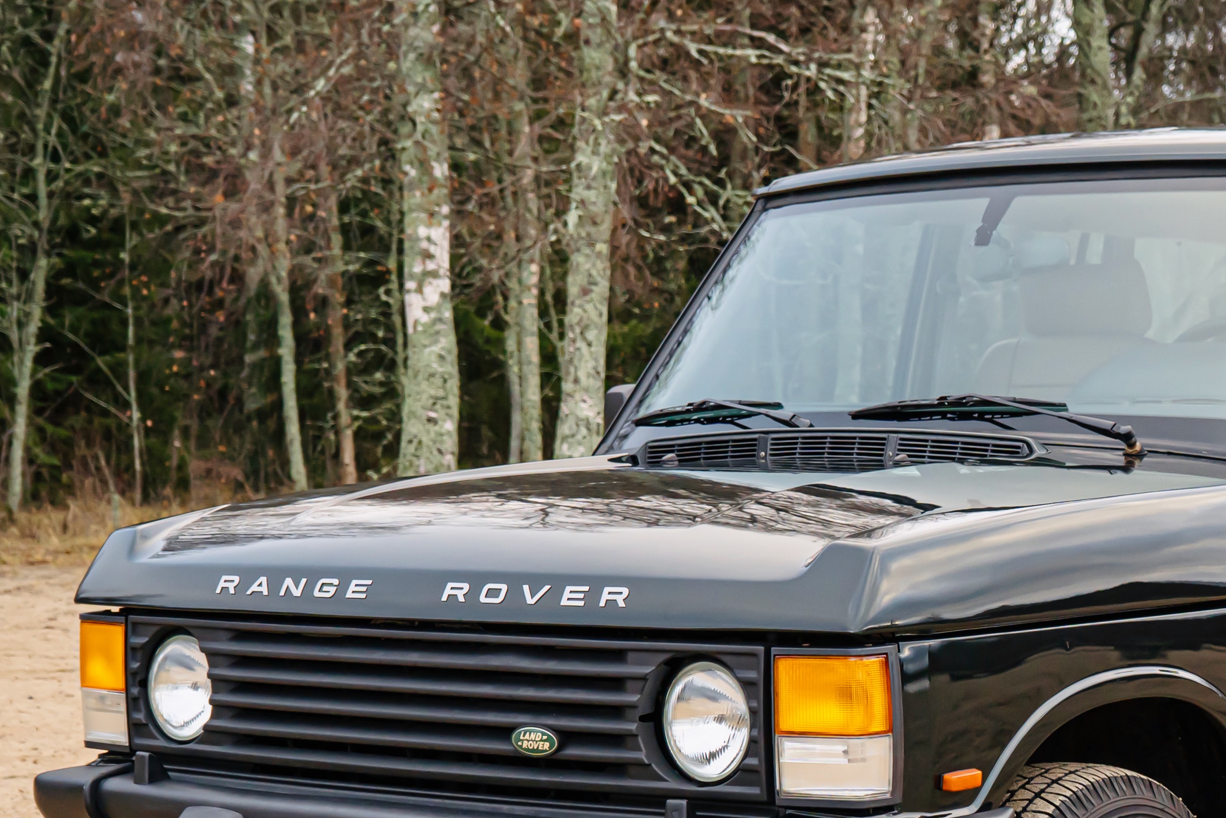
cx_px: 1002
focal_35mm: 91
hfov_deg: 22.1
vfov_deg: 15.0
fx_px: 3099
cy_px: 626
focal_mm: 40
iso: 500
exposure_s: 1/200
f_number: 5.6
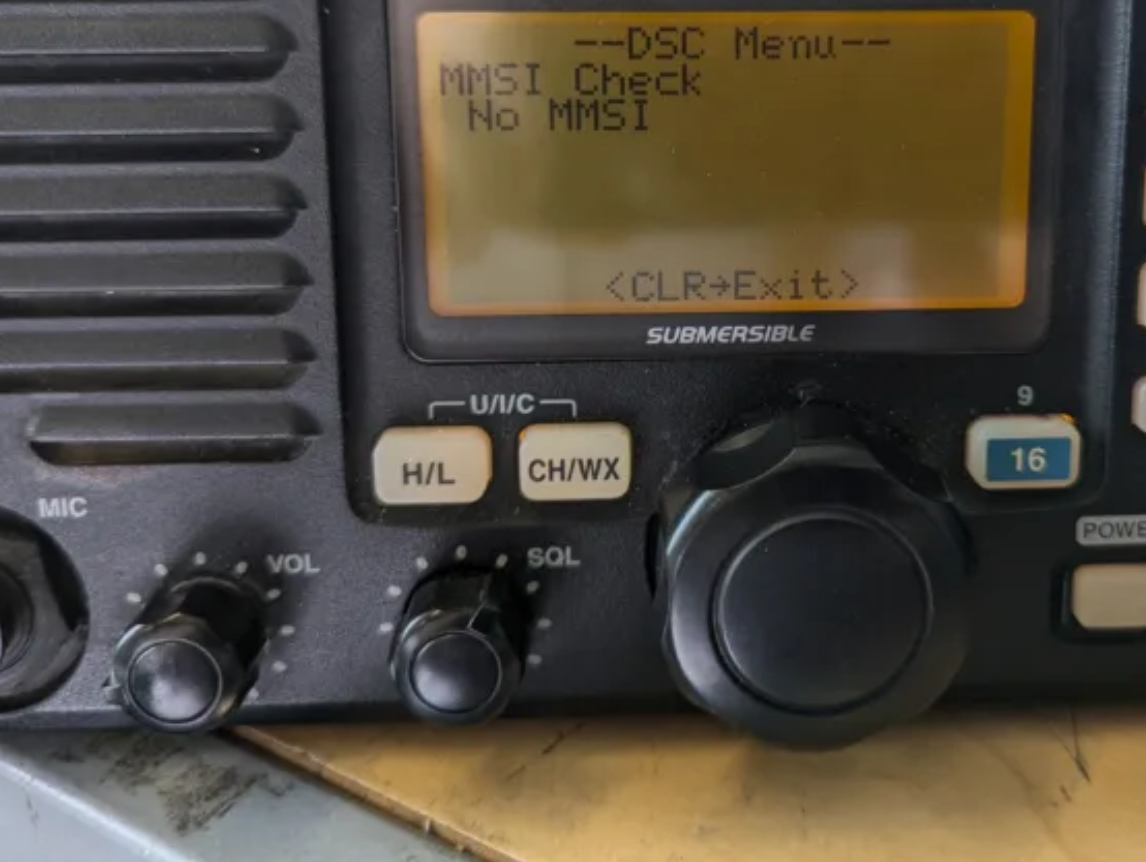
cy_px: 281
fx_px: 1293
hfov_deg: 47.2
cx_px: 740
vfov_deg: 36.5
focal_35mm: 39
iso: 46
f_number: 1.85
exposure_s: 1/484
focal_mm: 6.81
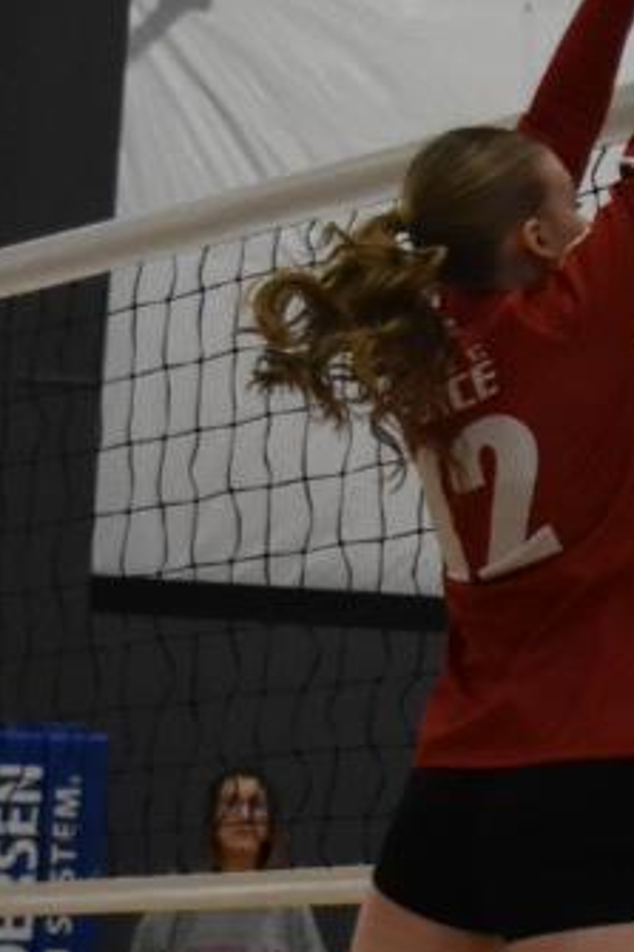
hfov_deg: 6.4
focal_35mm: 210
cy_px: 841
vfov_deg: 9.7
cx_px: 1143
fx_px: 5564
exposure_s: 1/500
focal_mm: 29
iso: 1600
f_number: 4.2
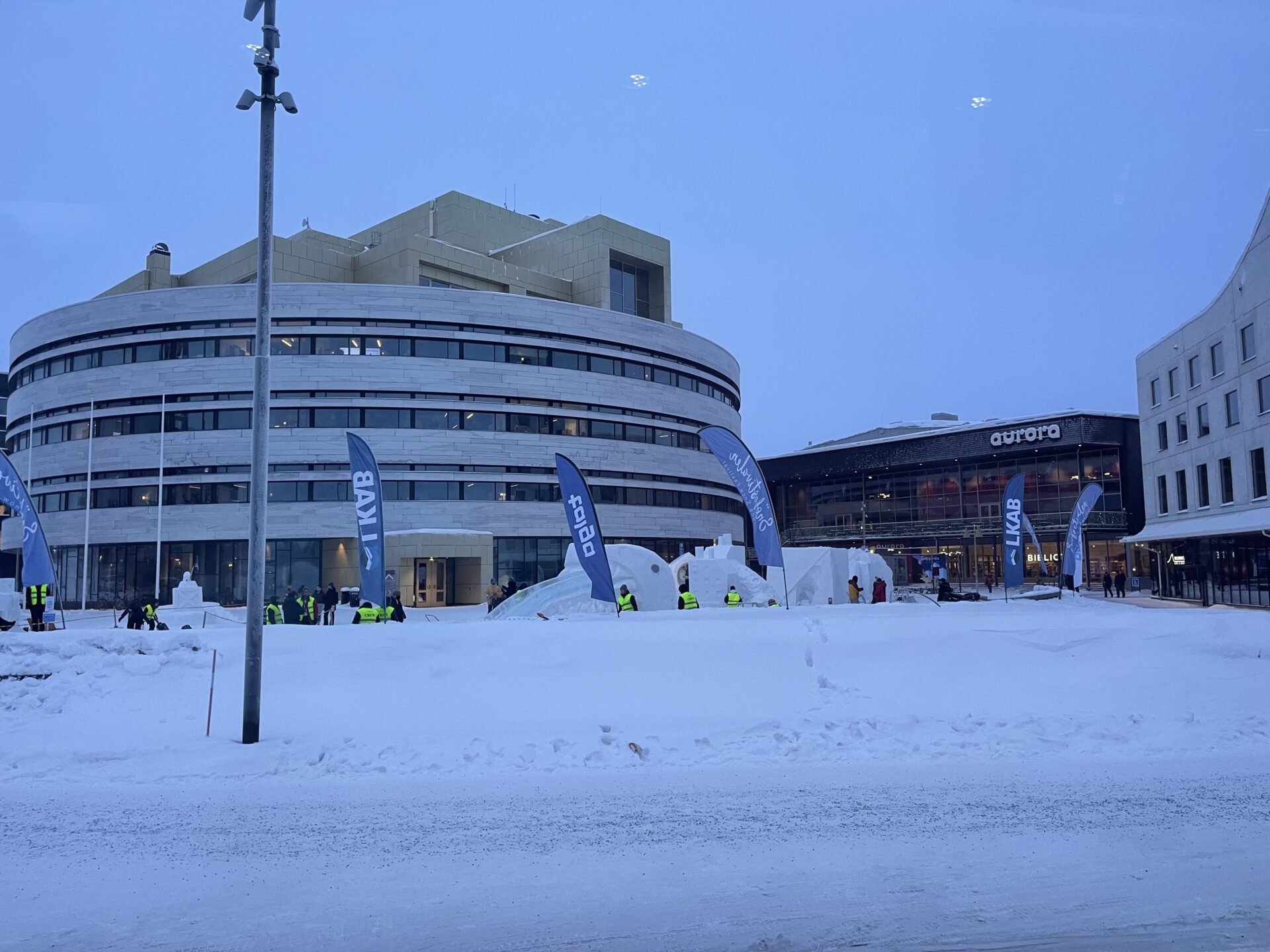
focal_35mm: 25
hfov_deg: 69.4
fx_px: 917
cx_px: 635
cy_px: 476
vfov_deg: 54.9
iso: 125
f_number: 1.6
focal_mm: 5.1
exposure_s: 1/81
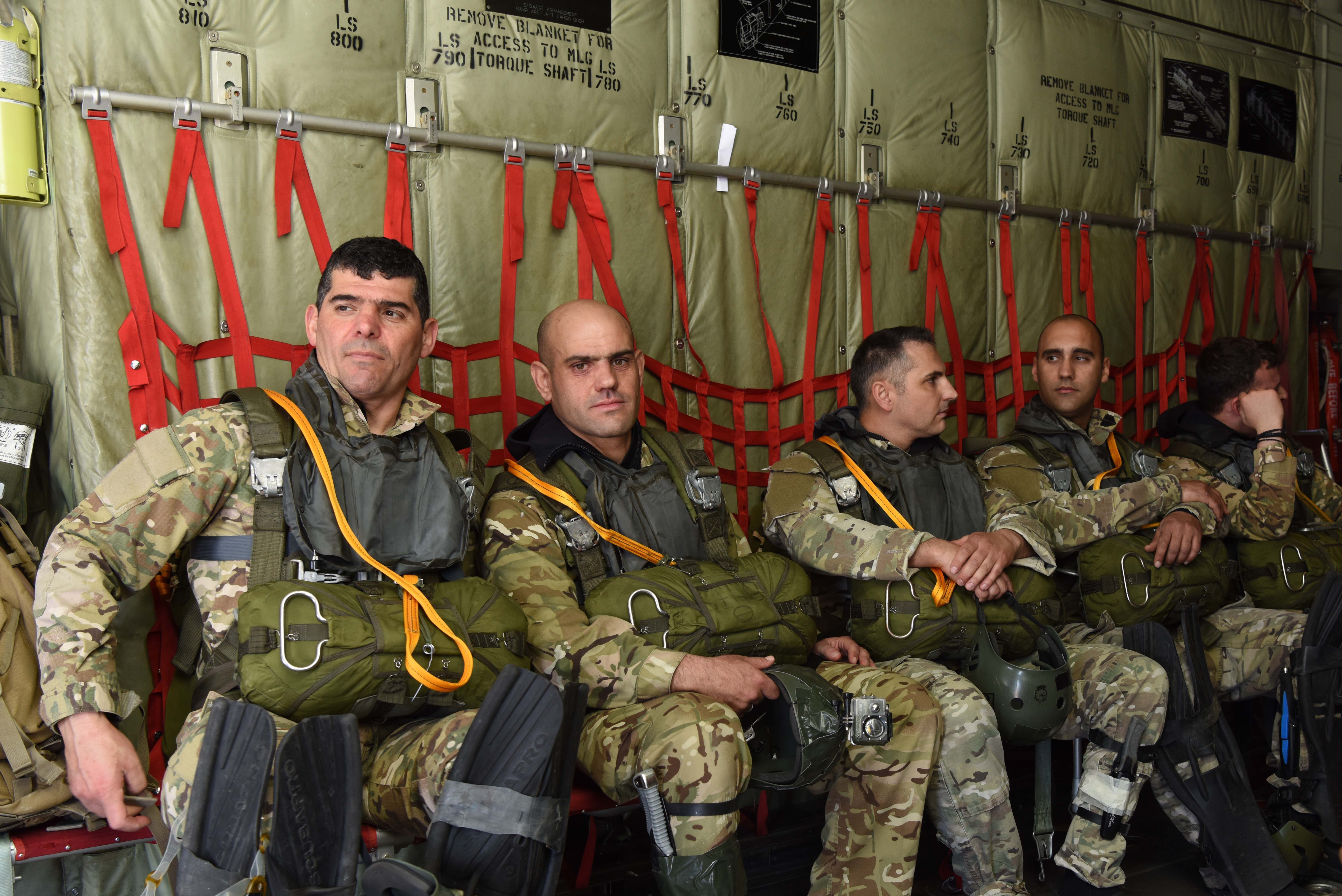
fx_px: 1193
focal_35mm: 32
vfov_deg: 41.1
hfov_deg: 58.7
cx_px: 671
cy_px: 448
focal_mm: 32
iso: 500
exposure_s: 1/60
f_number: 6.3
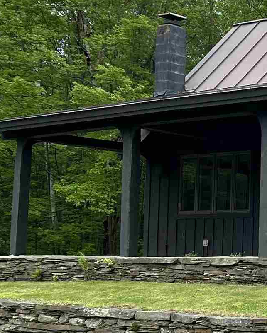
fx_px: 958
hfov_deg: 14.7
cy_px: 223
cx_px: 409
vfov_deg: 19.7
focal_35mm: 97
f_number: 1.5
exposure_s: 1/431
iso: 50
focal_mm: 5.7
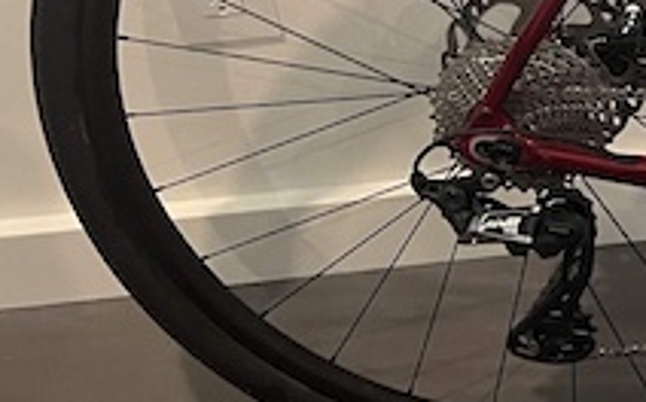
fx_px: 1829
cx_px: 1143
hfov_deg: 16.8
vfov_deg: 12.2
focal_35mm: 104
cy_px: -122
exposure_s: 1/60
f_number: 1.5
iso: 200
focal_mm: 5.7
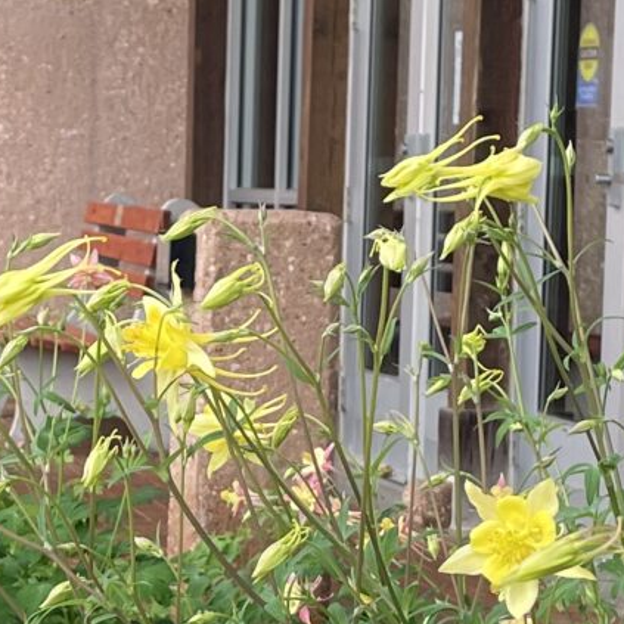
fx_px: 2835
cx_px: 168
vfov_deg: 12.5
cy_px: 494
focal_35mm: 139
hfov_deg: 12.5
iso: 32
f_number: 1.6
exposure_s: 1/256
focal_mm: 4.2
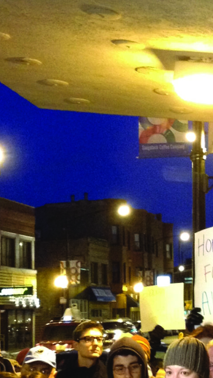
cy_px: 136
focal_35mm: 113
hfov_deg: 10.7
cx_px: 196
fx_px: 1135
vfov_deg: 18.9
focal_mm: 4.28
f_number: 2.4
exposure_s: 1/20
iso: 320
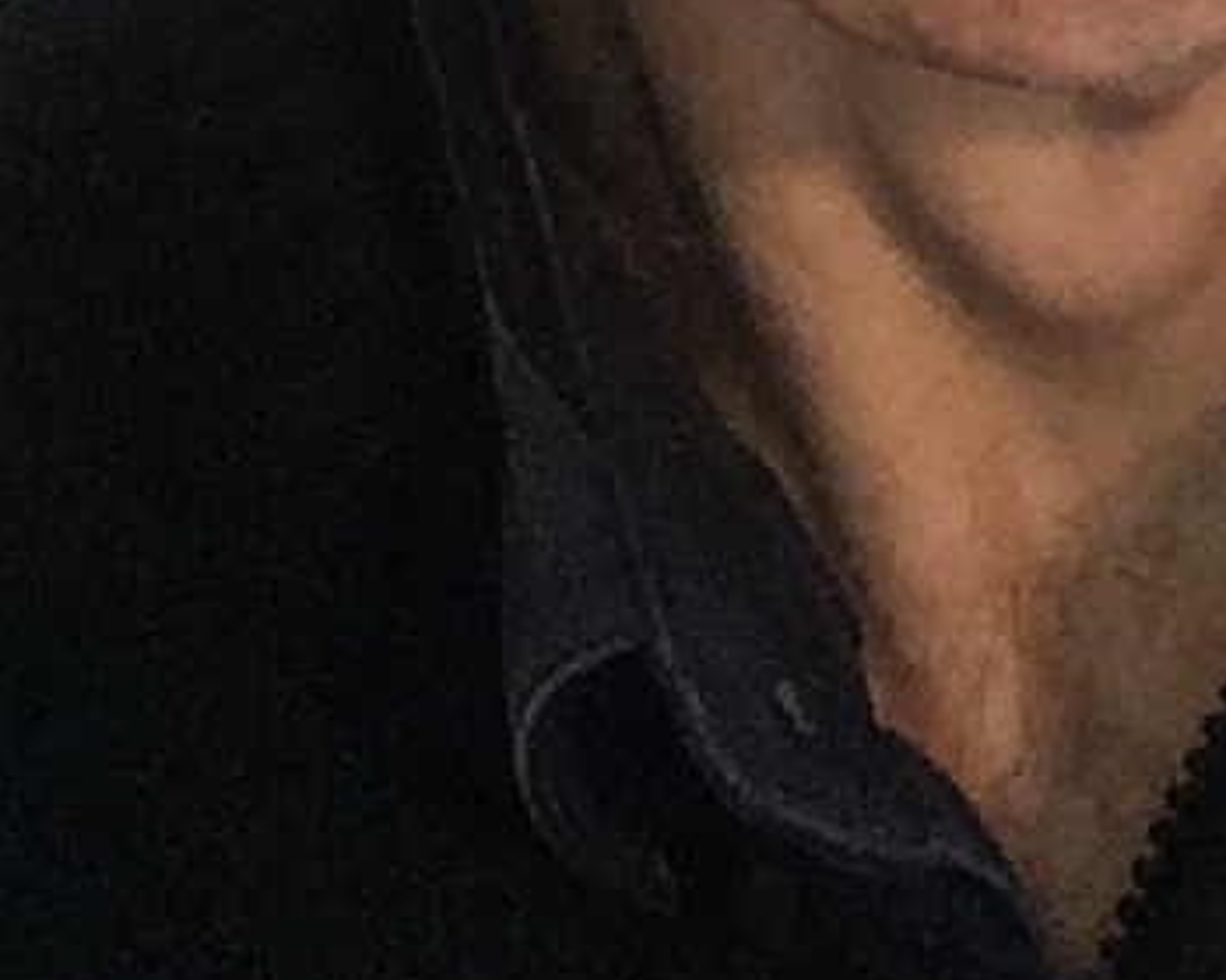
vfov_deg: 12.4
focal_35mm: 111
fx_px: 4026
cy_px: -938
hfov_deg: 16.9
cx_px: 1289
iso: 320
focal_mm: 2.15
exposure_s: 1/20
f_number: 2.4
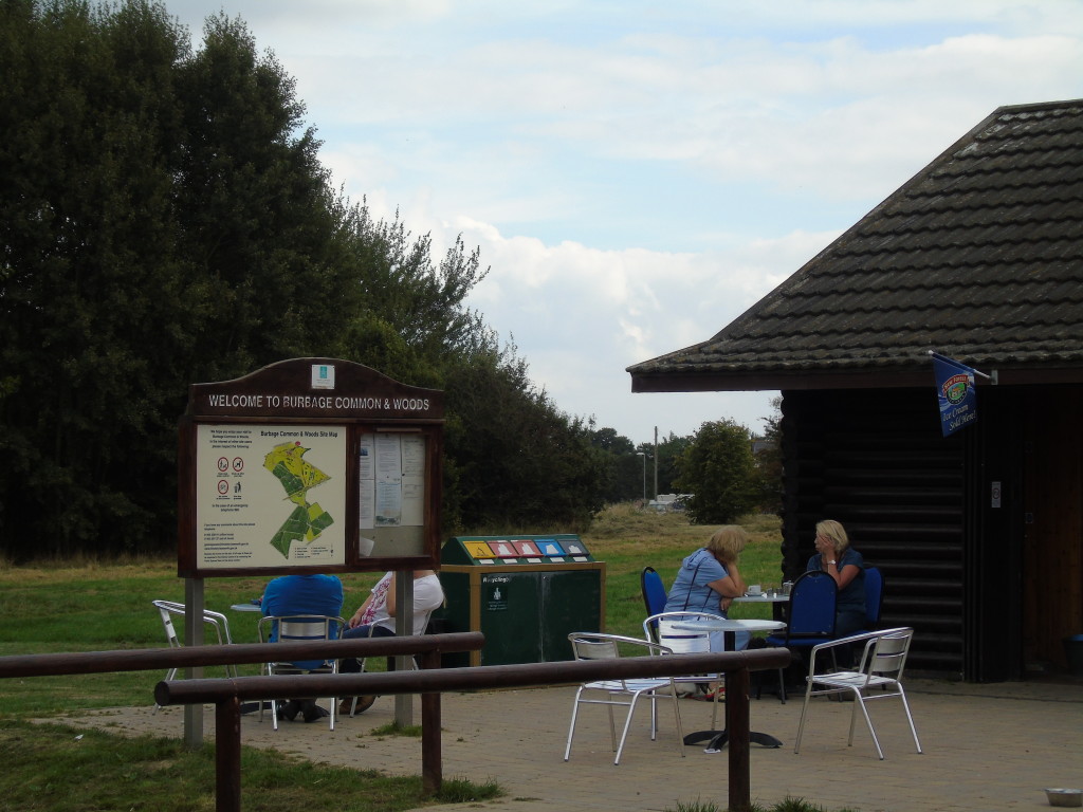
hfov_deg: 20.9
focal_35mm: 94
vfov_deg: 15.7
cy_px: 406
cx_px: 542
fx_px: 2941
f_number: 4.3
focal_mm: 17
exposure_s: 1/500
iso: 80
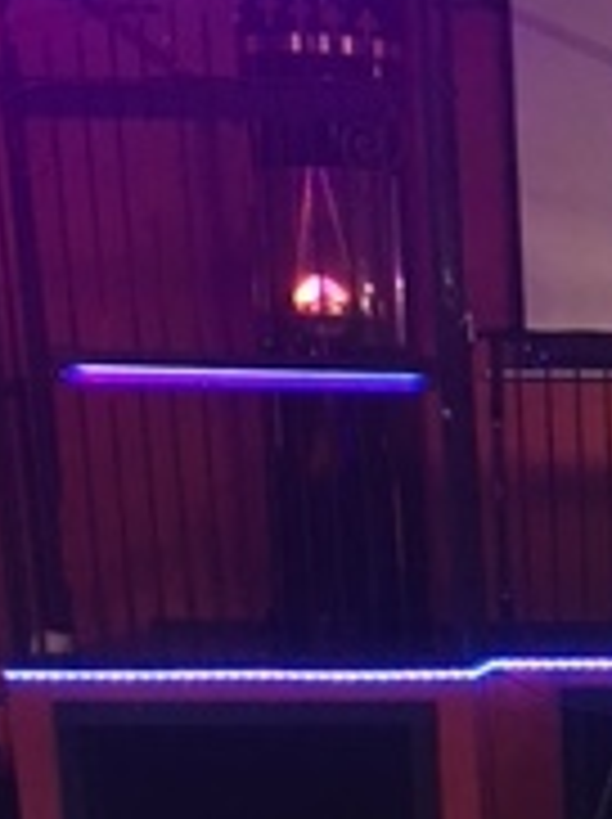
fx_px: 2410
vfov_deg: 18.0
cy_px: 1076
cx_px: 896
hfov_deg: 13.7
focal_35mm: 102
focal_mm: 4.15
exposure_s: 1/4
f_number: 2.2
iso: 100
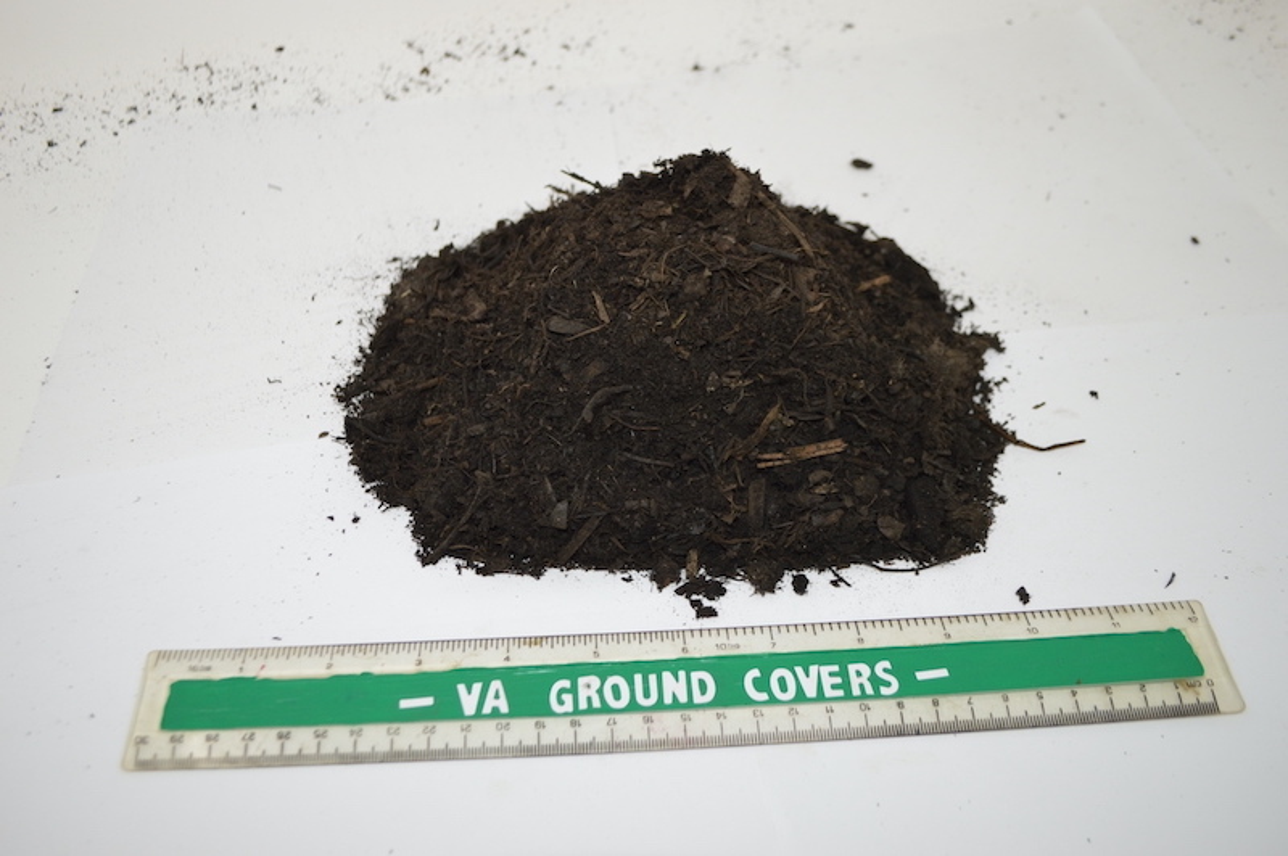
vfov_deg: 43.5
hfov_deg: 62.0
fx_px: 1072
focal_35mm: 30
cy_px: 428
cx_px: 644
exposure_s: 1/160
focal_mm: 20
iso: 400
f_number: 3.8
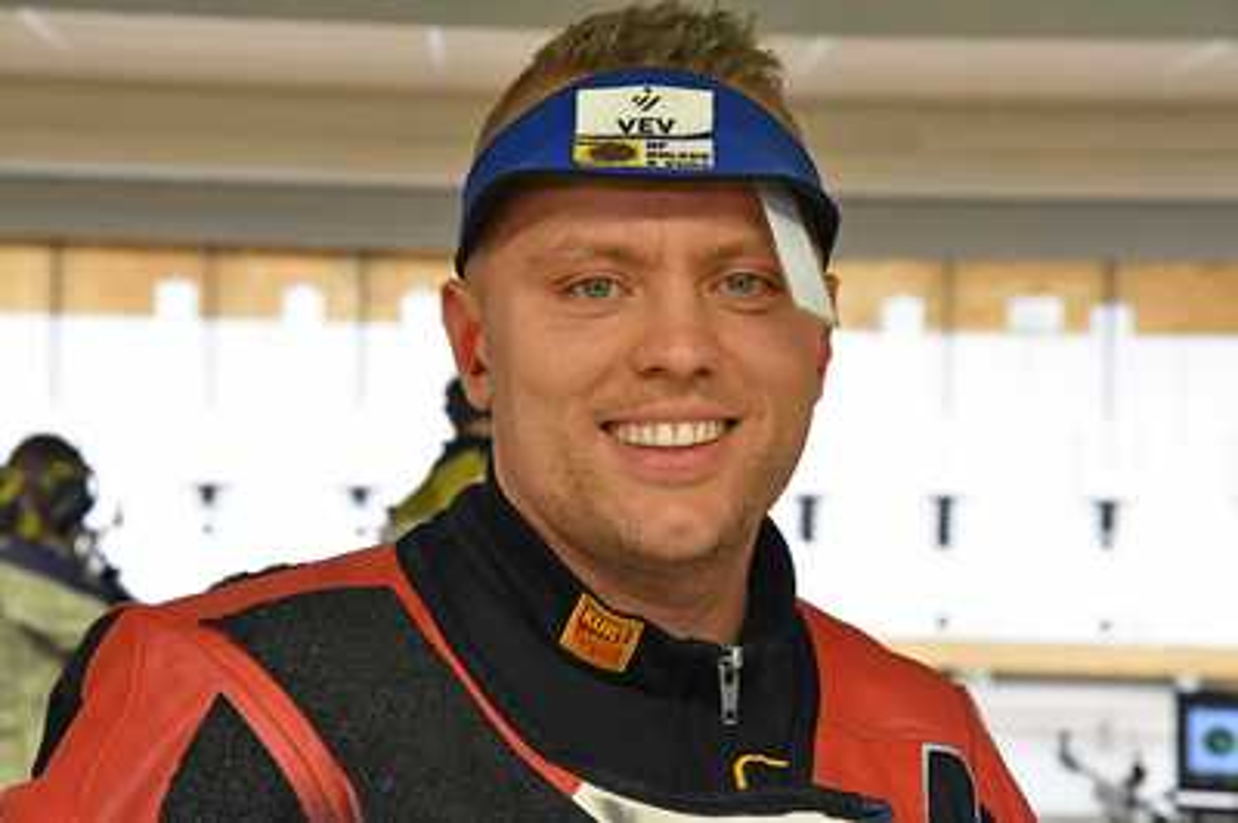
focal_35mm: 105
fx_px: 3608
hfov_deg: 19.5
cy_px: 412
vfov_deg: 13.0
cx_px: 619
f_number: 8
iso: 4000
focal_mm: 70
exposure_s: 1/250
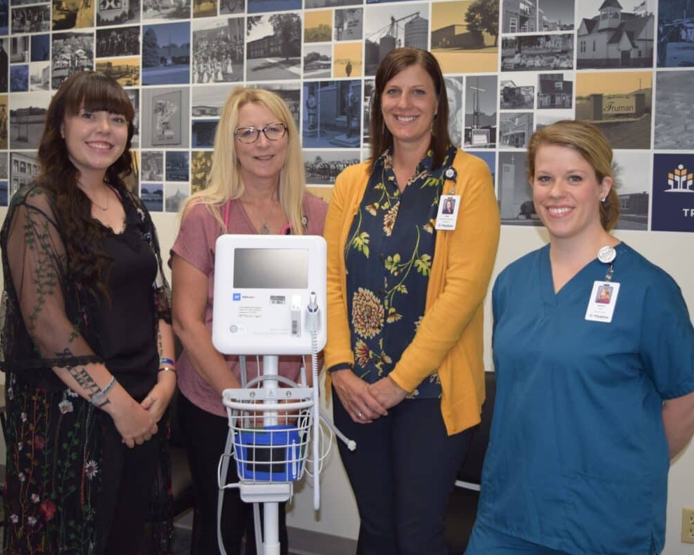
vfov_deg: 43.4
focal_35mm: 34
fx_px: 698
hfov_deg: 52.7
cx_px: 393
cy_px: 279
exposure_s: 1/60
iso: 360
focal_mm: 20
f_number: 3.8
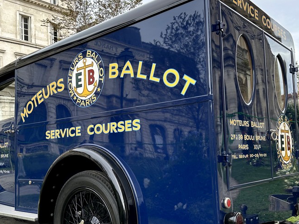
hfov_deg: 50.1
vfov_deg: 38.5
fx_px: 319
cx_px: 132
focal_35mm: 37
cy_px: 129
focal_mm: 6.86
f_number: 1.78
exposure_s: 1/242
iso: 64
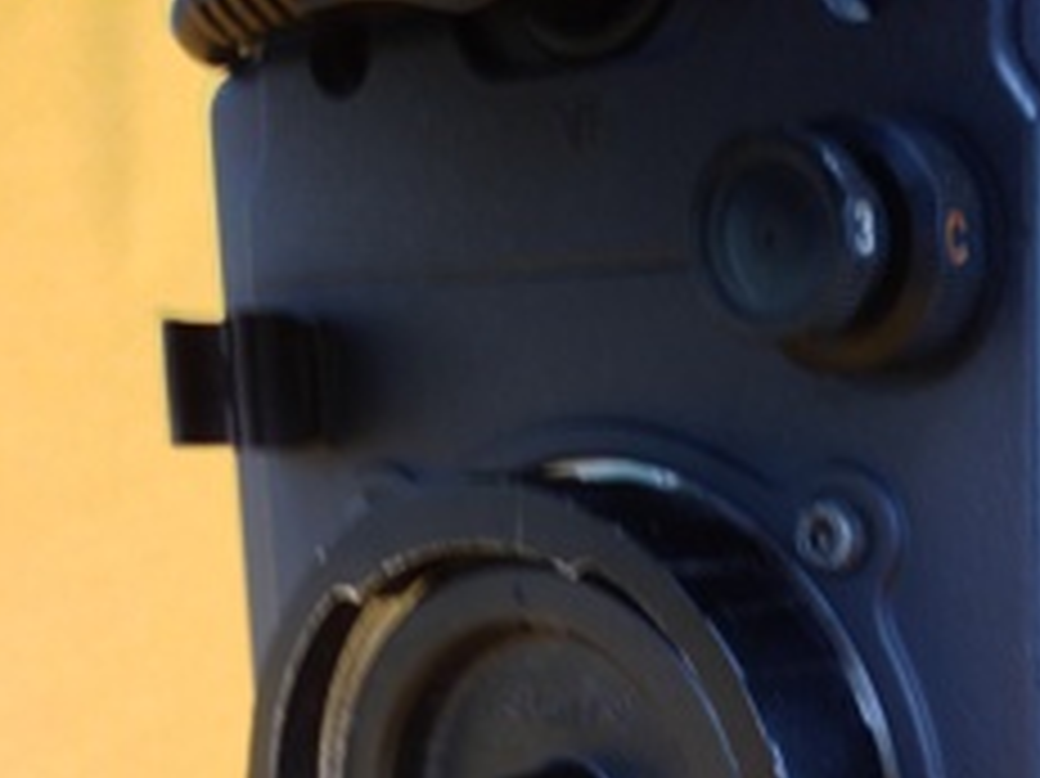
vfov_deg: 22.2
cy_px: 751
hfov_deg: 28.7
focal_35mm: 64
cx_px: 999
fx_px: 1922
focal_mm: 4.13
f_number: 2.4
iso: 50
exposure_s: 1/24
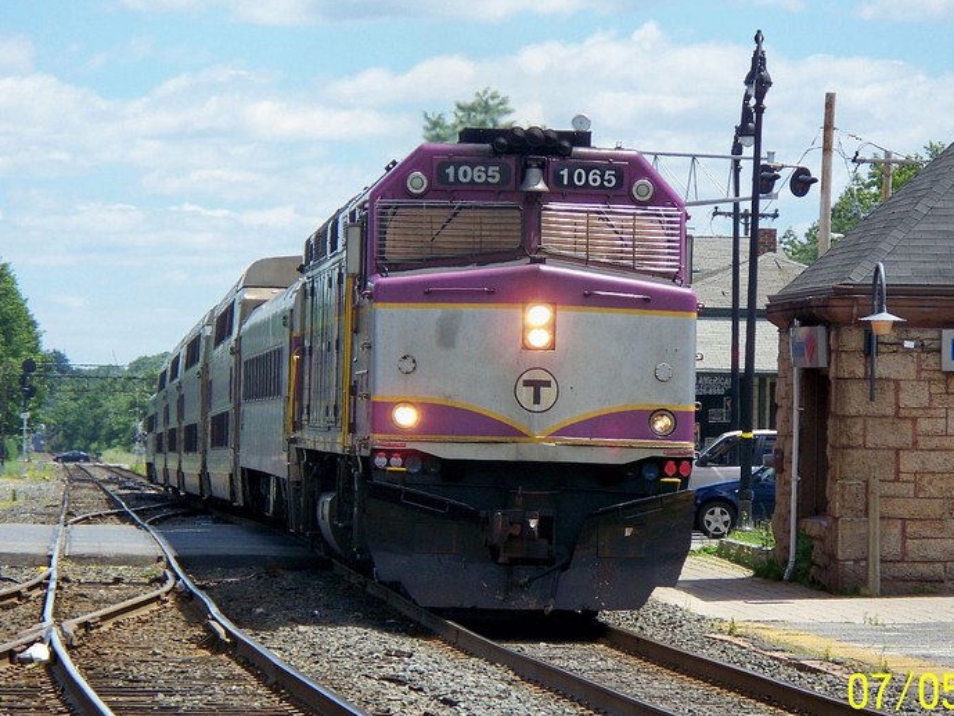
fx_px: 6119
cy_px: 359
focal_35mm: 222
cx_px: 559
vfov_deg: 6.7
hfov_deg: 8.9
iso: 64
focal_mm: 37.7
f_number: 5.1
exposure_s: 1/200
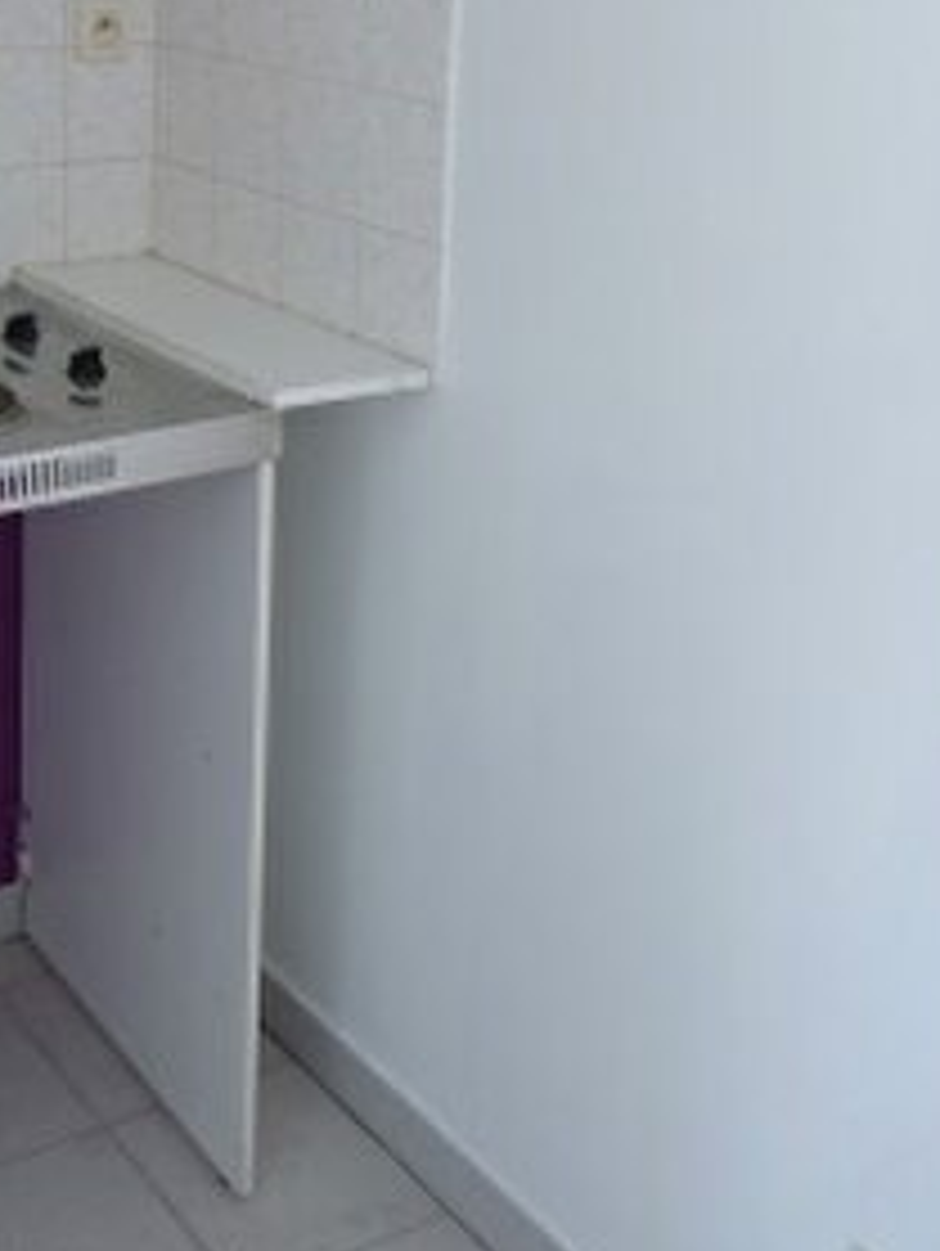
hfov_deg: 27.5
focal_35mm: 51
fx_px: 1844
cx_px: 90
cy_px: 146
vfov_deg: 35.4
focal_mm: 4.8
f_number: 2.8
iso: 80
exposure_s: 1/60
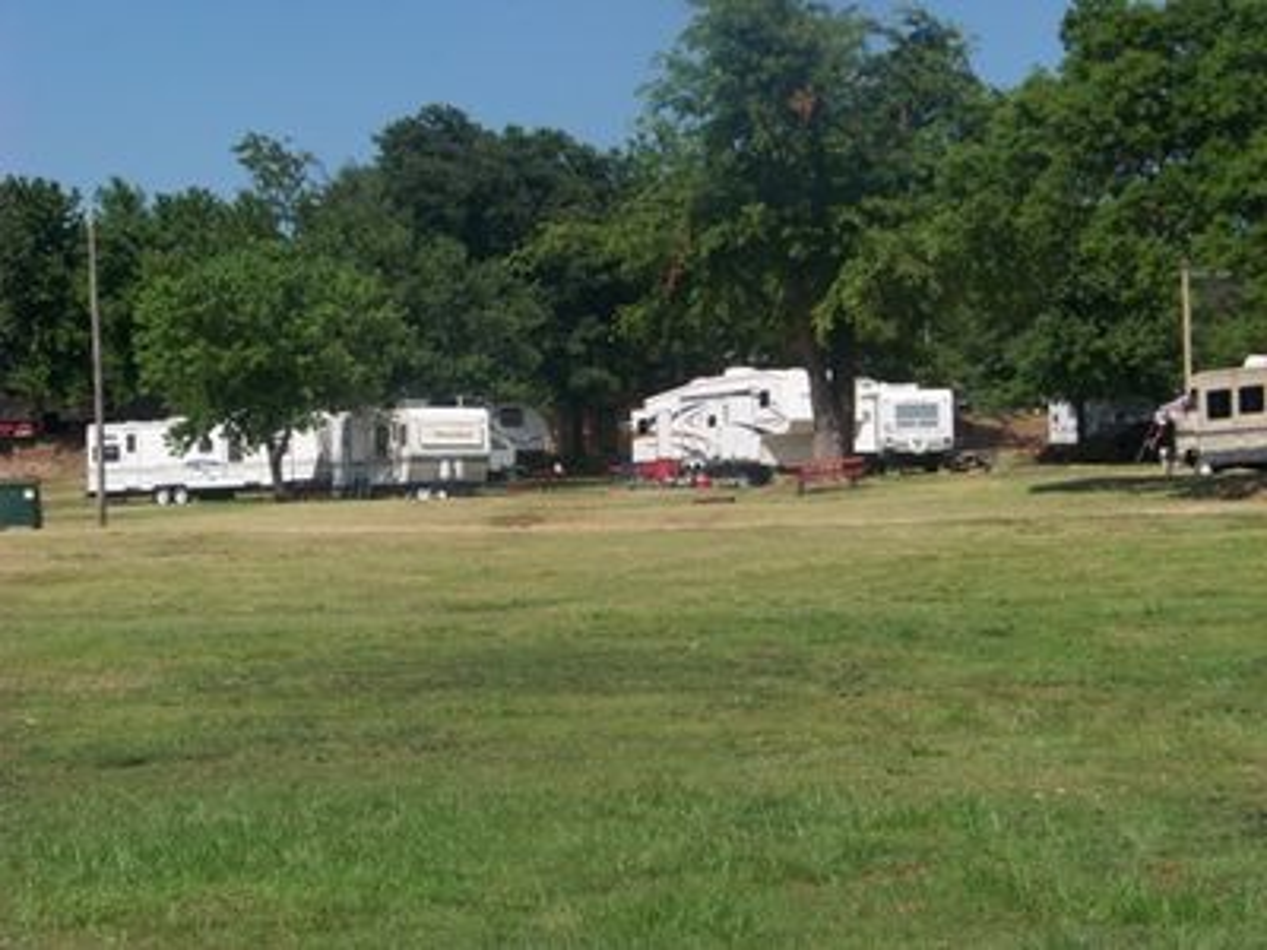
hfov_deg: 20.4
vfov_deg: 15.4
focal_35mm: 96
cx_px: 634
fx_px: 3514
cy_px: 475
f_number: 4.5
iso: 63
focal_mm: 16.2
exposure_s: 1/640
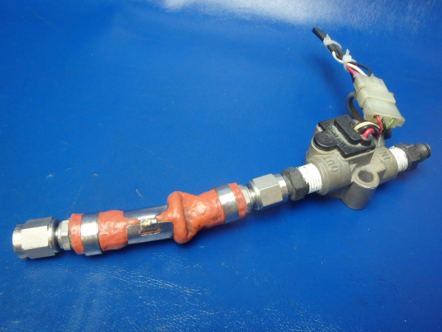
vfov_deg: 49.7
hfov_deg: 63.4
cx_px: 221
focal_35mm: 28
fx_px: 358
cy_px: 166
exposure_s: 1/30
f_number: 3.9
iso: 640
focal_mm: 5
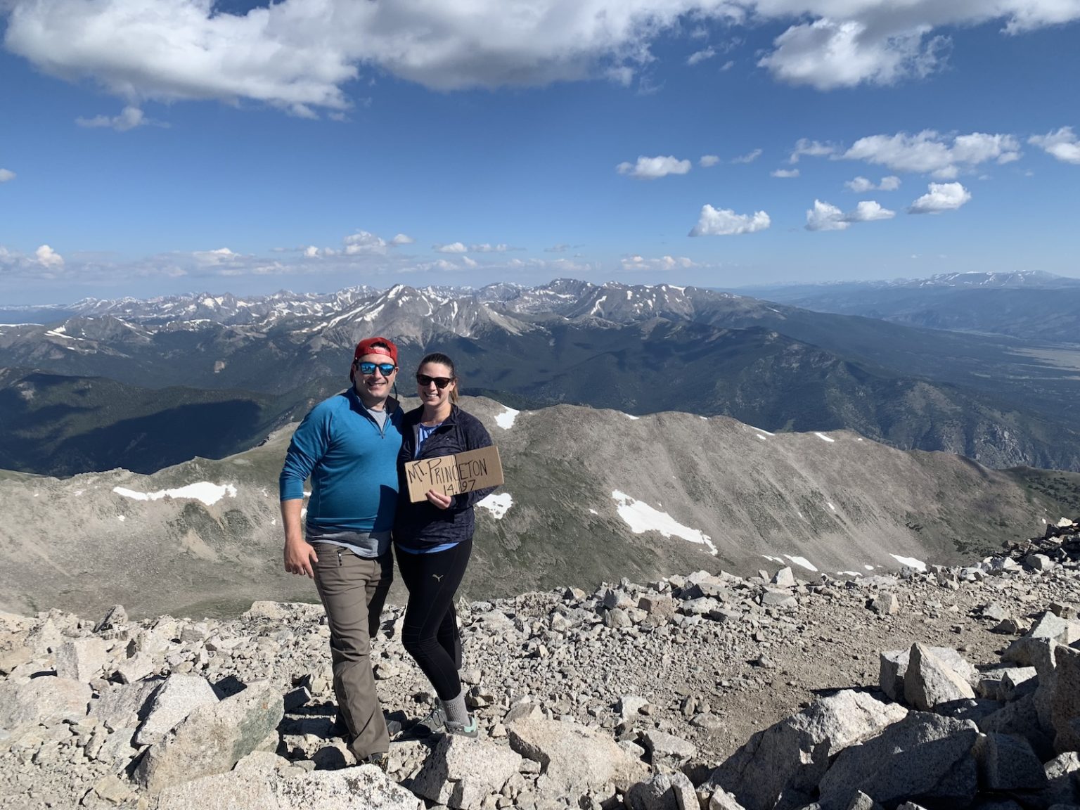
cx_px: 540
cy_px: 405
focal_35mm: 26
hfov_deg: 67.3
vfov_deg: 53.1
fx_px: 811
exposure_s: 1/3289
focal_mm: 4.25
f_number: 1.8
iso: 25
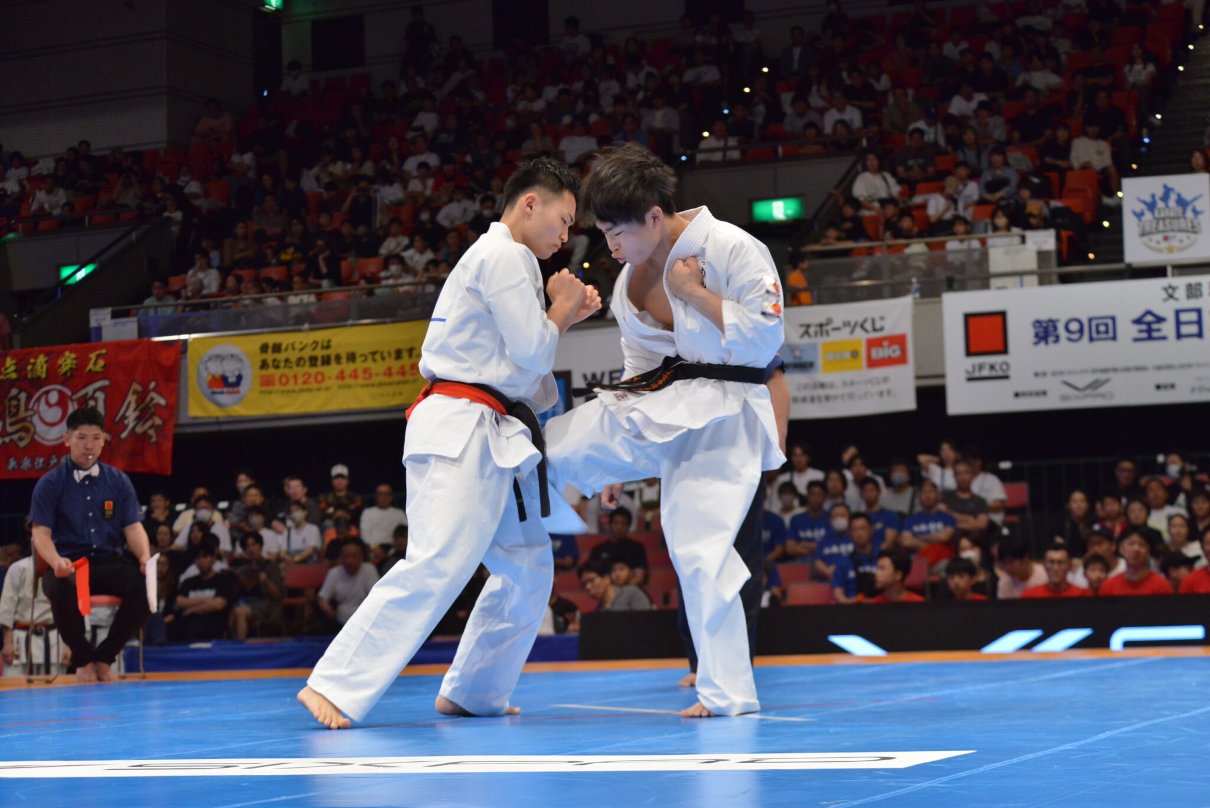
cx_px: 605
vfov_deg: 17.1
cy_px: 404
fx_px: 2690
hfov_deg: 25.4
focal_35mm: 80
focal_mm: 80
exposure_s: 1/320
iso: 3200
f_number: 5.6
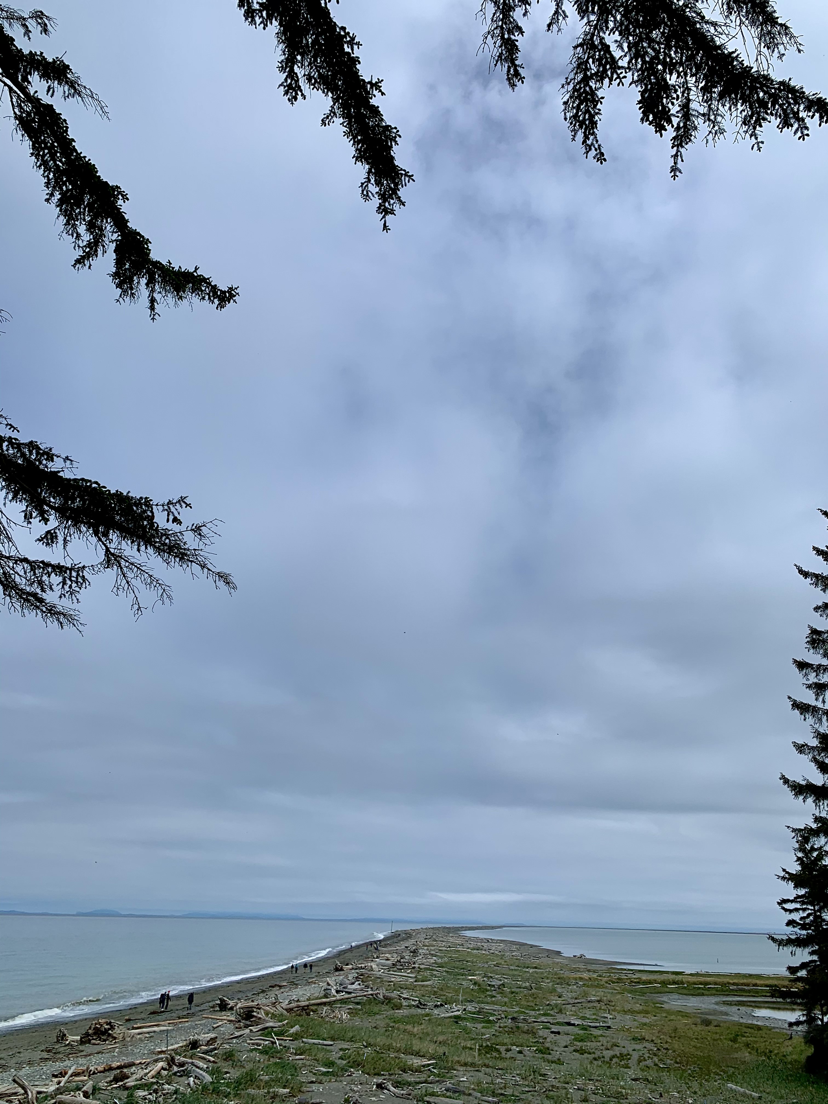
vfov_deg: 67.3
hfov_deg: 53.1
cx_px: 414
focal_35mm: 26
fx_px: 829
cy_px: 552
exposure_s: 1/4274
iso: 25
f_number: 1.8
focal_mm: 4.25
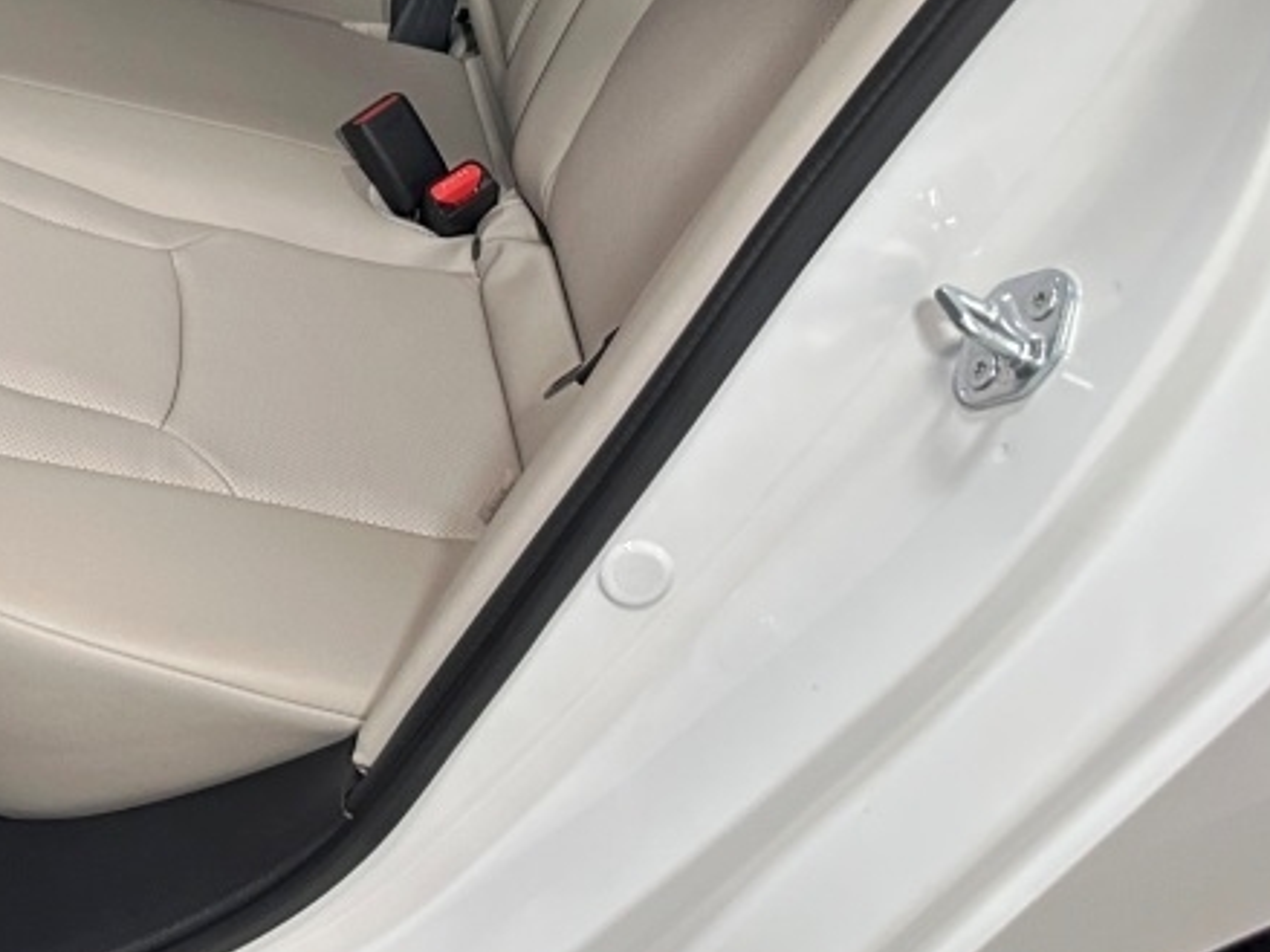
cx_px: 75
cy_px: -23
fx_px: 2054
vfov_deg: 24.7
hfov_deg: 32.3
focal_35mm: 56
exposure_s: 1/60
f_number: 1.78
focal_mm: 6.86
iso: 400
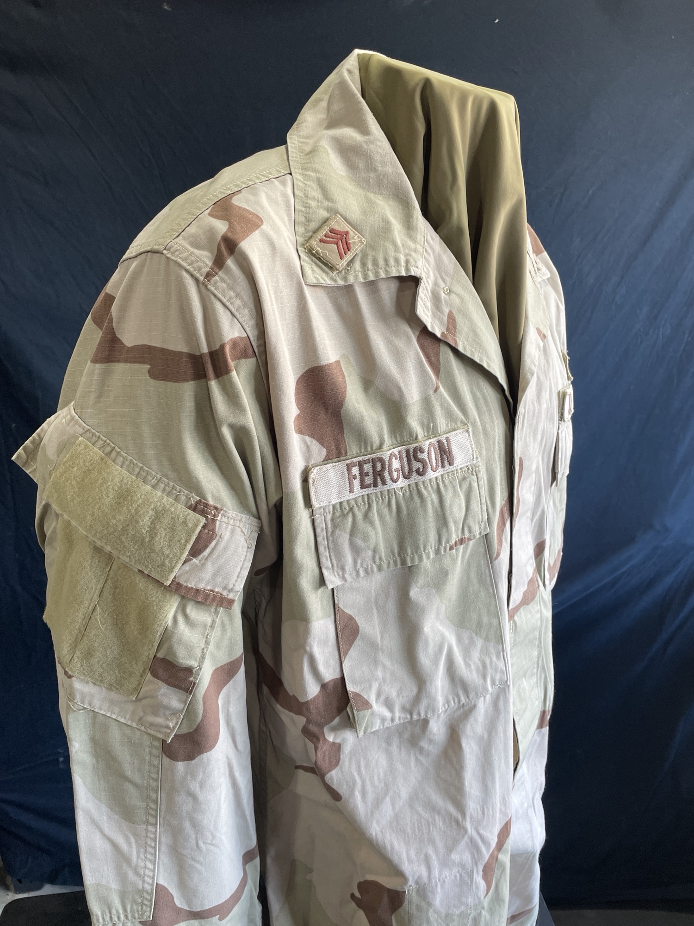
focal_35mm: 26
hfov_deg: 53.1
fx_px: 695
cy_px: 463
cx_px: 347
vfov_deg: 67.3
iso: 125
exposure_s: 1/121
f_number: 1.6
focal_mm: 4.2
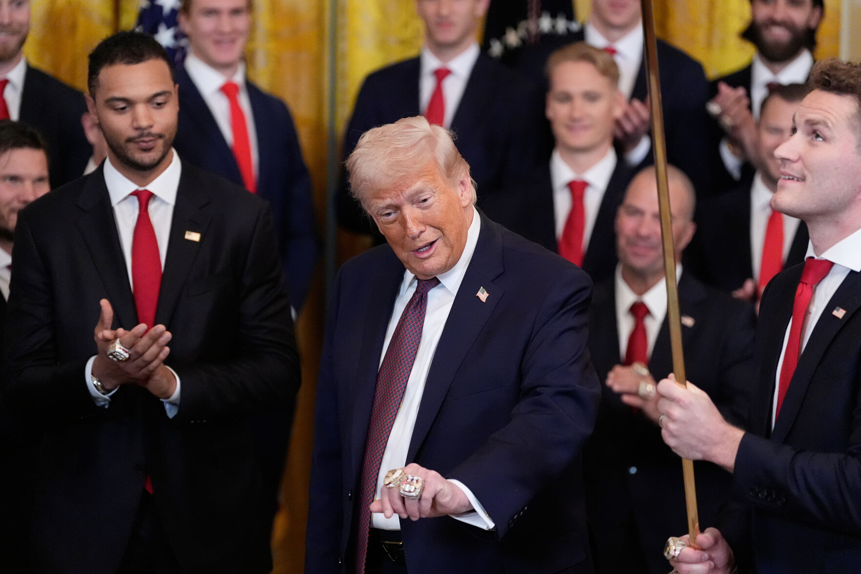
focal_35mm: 136
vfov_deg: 10.1
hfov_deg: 15.1
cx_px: 430
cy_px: 287
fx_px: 3252
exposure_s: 1/320
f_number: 2.8
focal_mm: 136
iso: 6400
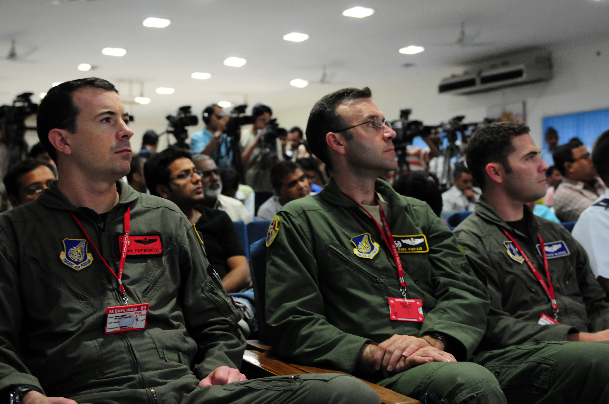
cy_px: 202
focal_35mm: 44
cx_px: 304
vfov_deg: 30.8
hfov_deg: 45.0
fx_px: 735
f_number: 2.8
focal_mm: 29
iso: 1100
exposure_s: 1/30
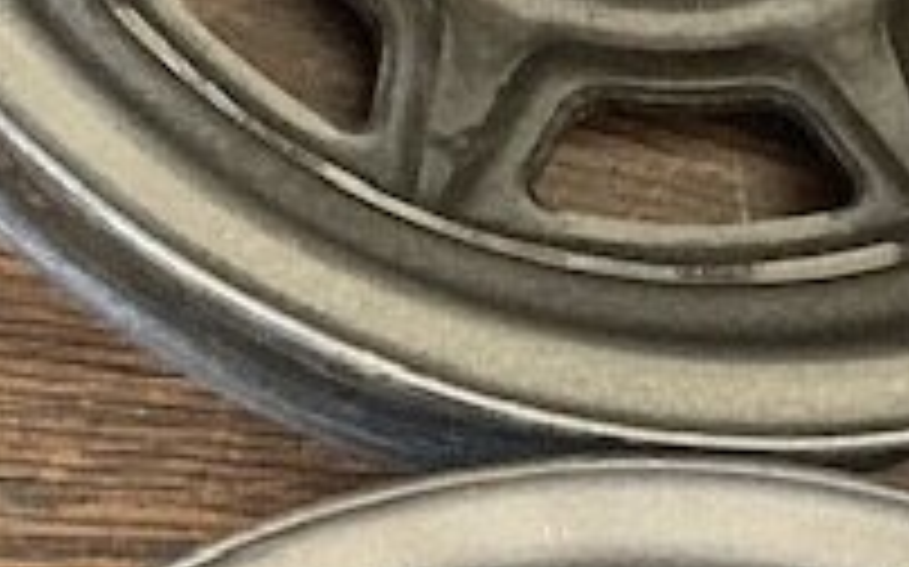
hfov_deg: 10.7
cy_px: 706
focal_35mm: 188
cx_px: 1436
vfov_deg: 6.9
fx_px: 4655
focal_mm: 3.99
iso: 250
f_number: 1.8
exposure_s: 1/60
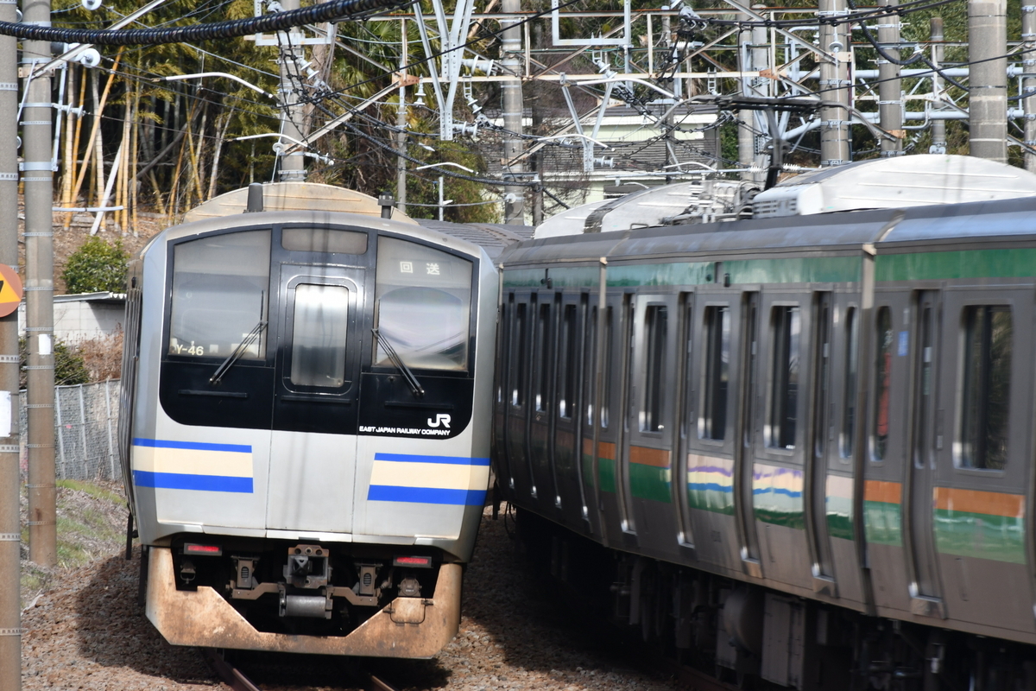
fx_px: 10791
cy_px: 346
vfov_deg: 3.7
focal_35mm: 375
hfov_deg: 5.5
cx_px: 518
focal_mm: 250
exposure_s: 1/125
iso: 250
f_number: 18
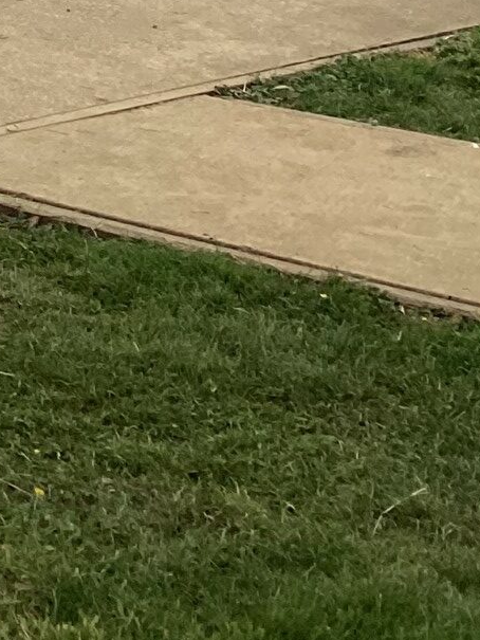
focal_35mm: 123
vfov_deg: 14.0
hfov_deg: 11.2
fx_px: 2273
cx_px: -381
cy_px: -555
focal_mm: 3.3
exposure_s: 1/1148
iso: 25
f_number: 2.4
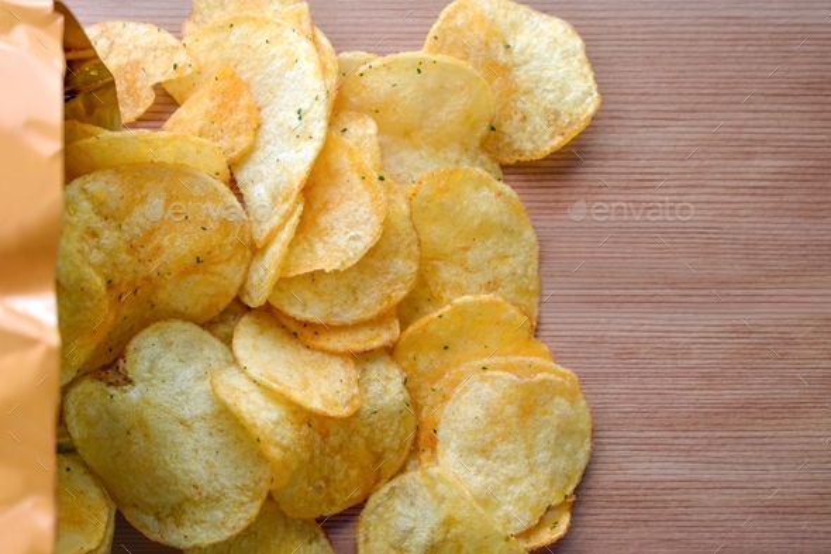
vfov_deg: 22.6
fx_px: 1385
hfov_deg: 33.4
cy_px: 277
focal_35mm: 60
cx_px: 416
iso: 800
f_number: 5.6
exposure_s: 1/125
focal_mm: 40
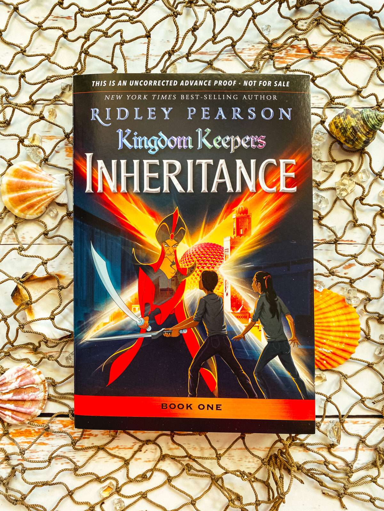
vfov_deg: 67.3
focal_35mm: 26
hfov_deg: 53.1
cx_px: 192
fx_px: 385
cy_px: 256
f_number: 1.8
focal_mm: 4.25
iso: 100
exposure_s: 1/120
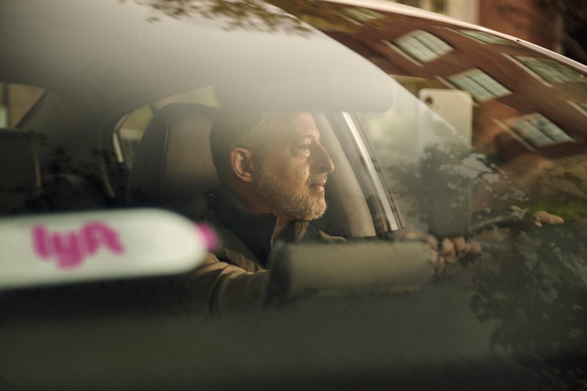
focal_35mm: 70
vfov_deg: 19.5
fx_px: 1141
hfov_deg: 28.8
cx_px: 294
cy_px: 196
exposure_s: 1/250
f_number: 2.8
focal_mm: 70
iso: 200
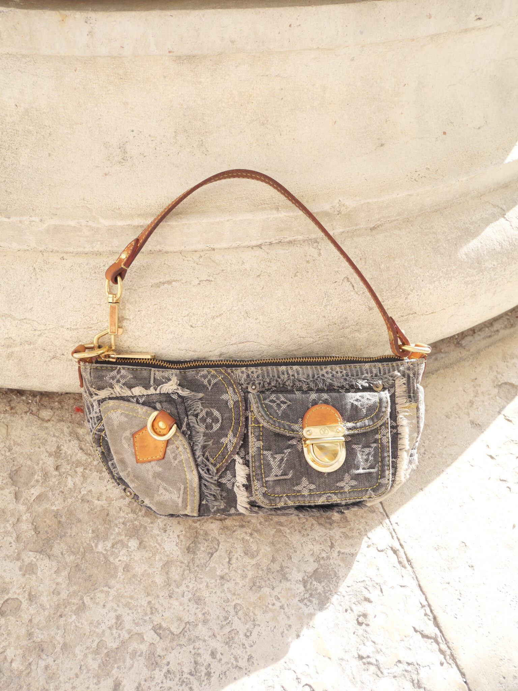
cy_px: 346
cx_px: 259
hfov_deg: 46.8
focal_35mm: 30
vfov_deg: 60.0
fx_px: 599
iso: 200
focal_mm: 15
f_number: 4.5
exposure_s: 1/160
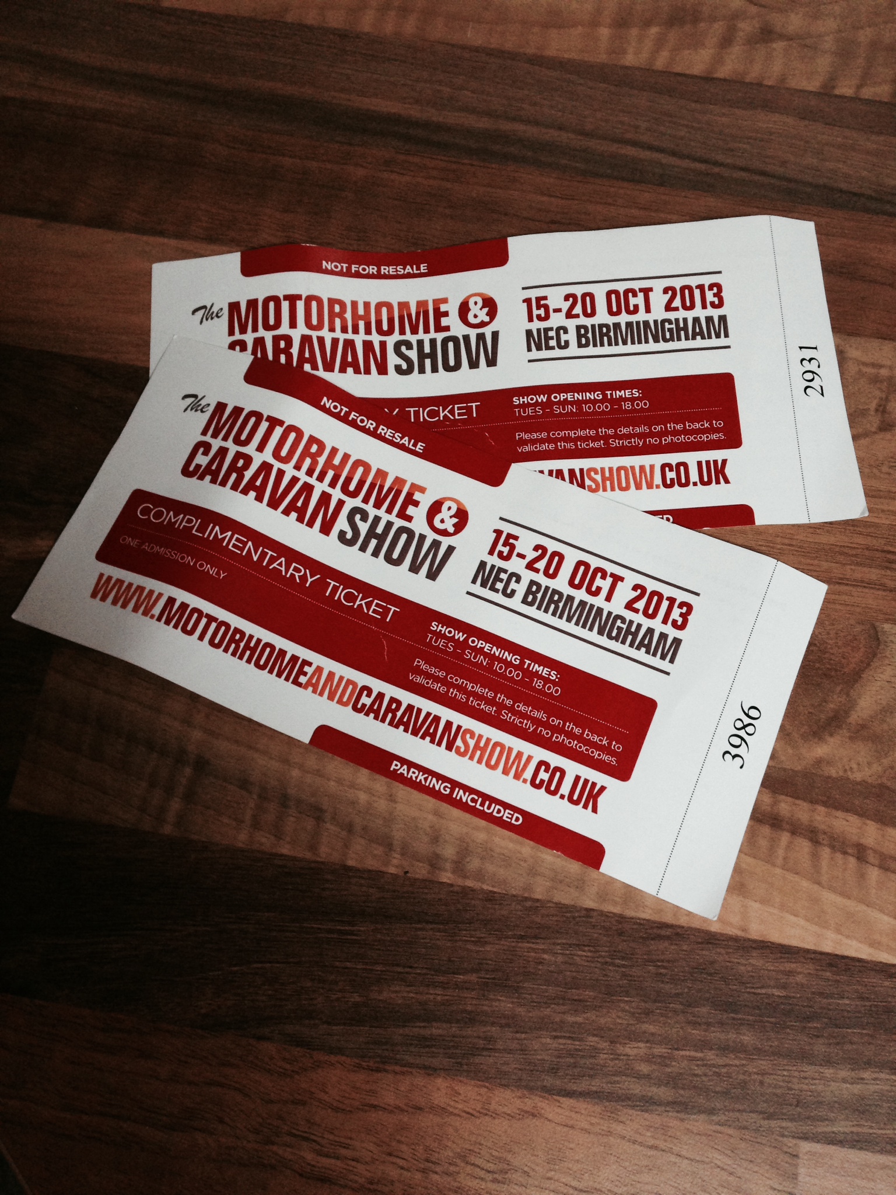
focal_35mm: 33
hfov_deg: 42.9
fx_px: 1139
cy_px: 598
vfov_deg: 55.4
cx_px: 448
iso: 160
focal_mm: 4.12
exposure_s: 1/20
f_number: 2.4
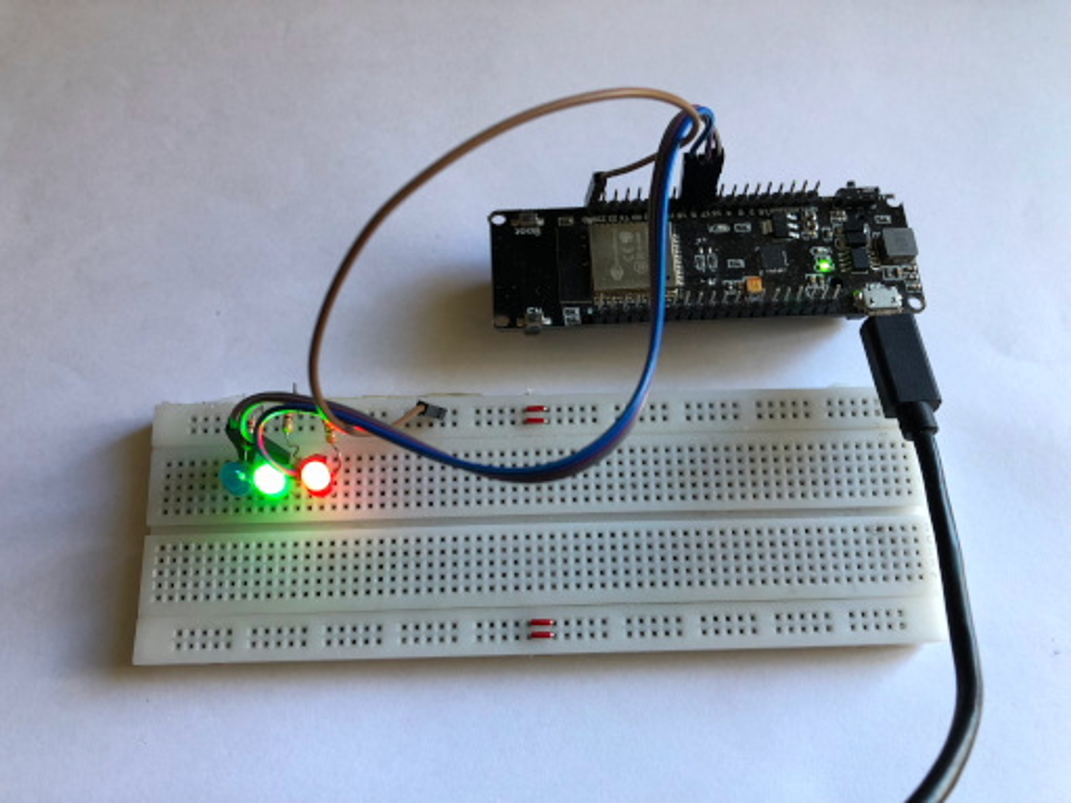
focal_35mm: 28
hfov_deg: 63.4
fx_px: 866
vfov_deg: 49.7
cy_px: 402
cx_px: 536
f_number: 1.8
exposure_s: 1/20
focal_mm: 3.99
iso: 40
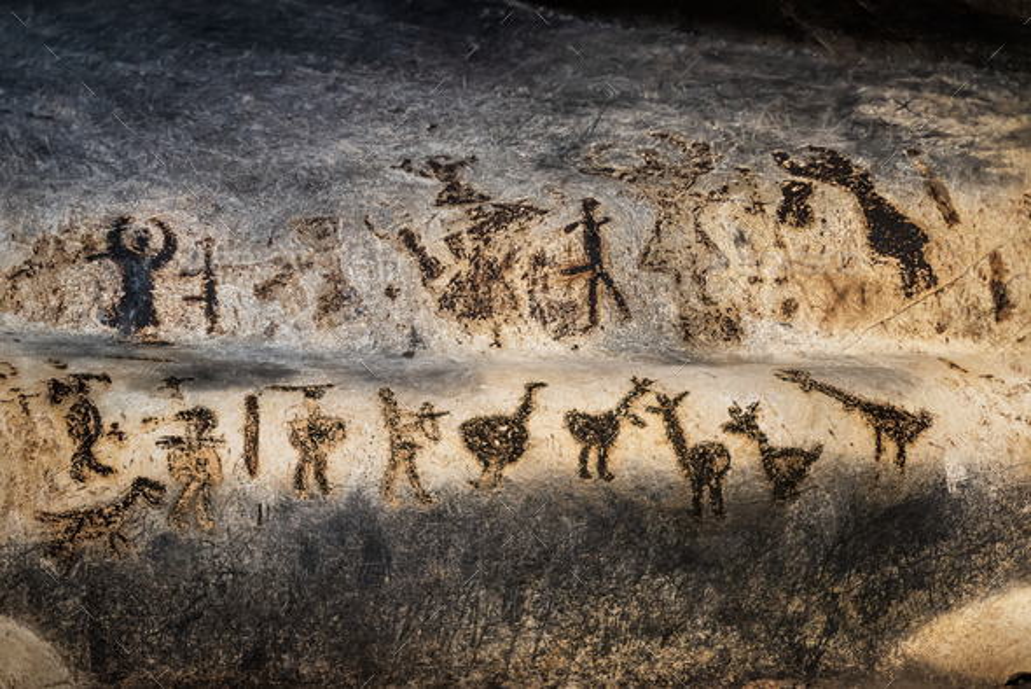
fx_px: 1433
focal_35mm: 50
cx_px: 516
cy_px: 344
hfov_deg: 39.6
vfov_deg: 27.0
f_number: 1.8
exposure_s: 1/100
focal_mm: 50
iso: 1600
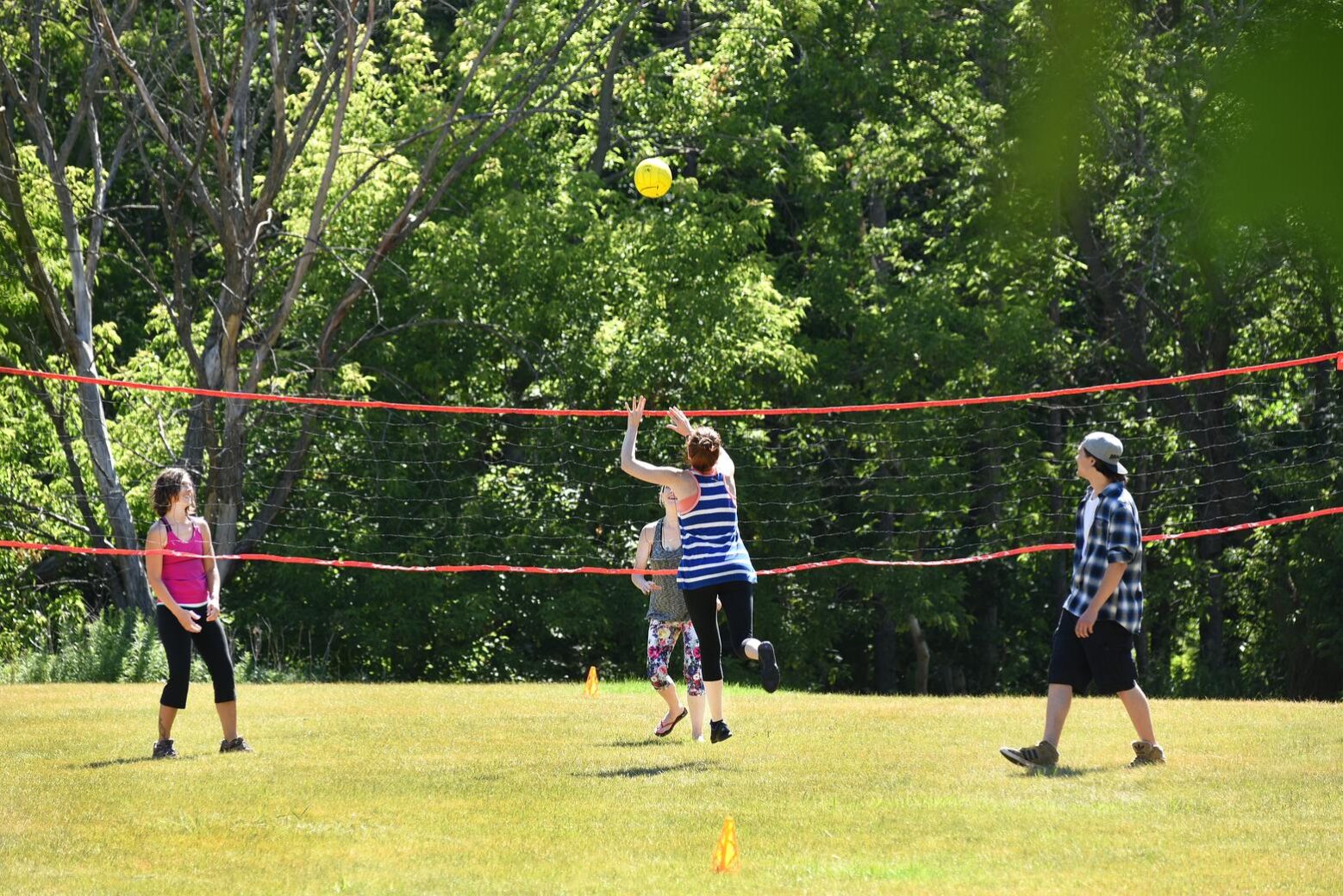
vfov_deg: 6.9
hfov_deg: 10.3
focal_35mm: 200
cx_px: 672
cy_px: 448
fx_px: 7463
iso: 320
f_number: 6.3
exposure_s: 1/400
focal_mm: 200
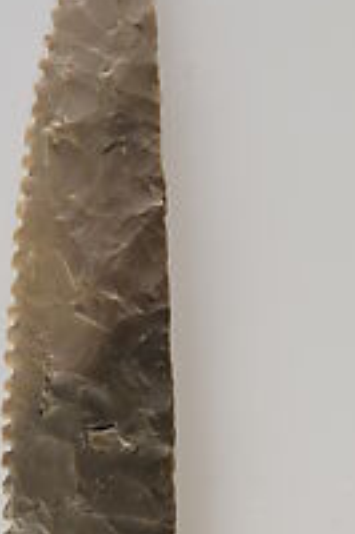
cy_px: 459
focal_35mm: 150
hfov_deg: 9.1
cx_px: 28
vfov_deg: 13.6
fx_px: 2222
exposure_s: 1/15
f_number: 11
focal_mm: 40
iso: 125
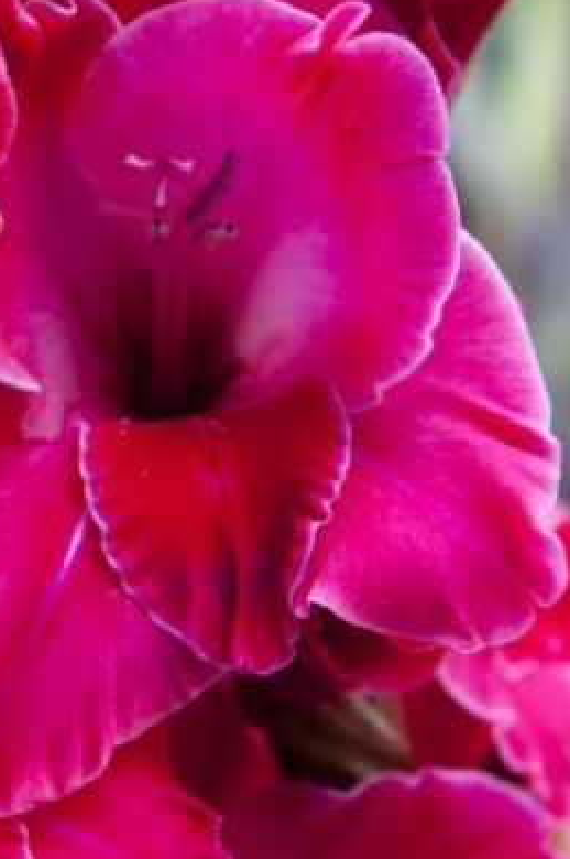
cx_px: -50
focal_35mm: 184
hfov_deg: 7.4
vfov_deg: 11.2
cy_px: 269
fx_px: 4381
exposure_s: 1/160
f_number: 6.3
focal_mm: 70
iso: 200
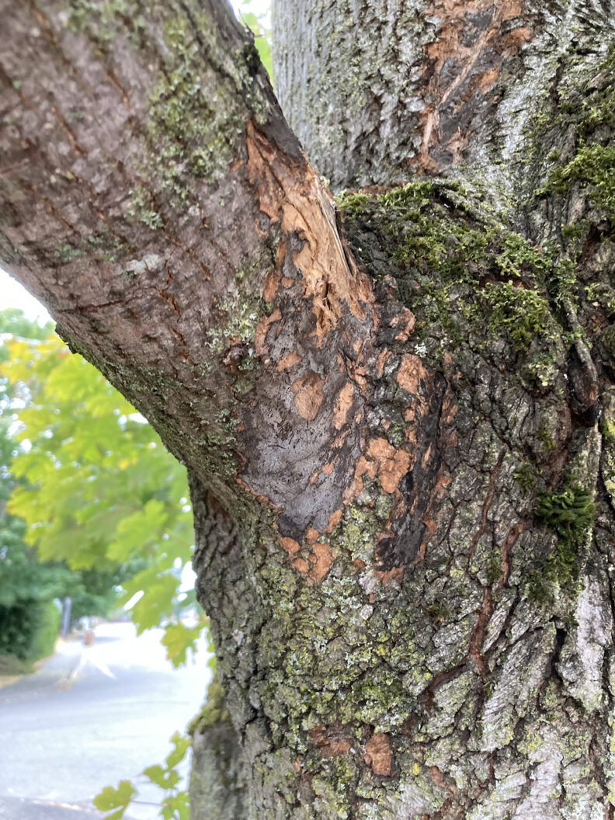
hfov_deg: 49.7
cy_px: 410
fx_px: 663
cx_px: 308
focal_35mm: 28
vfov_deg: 63.4
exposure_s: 1/60
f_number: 1.8
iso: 200
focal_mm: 3.99
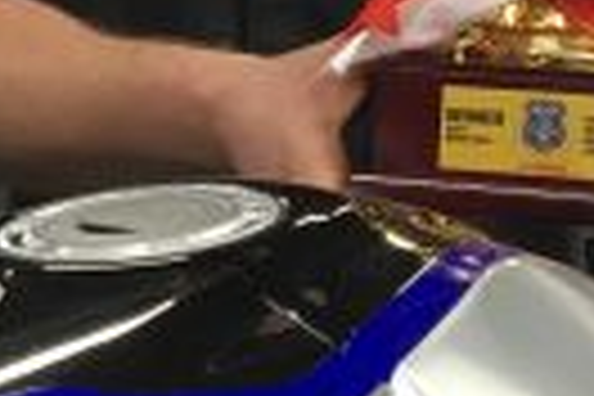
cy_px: 45
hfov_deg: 12.2
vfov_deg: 8.3
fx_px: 2722
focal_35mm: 165
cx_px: -81
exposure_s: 1/30
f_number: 2.2
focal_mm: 4.15
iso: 25
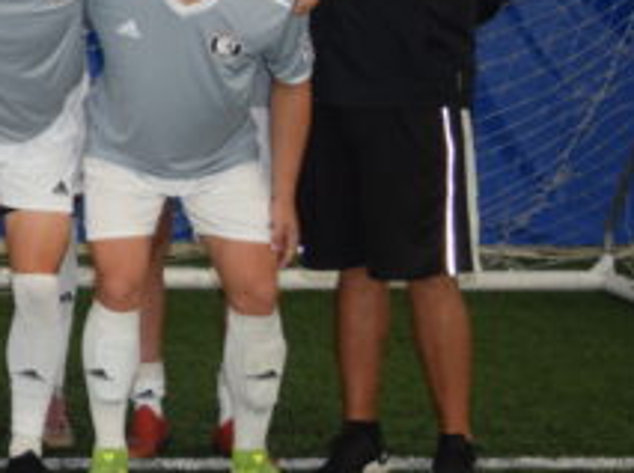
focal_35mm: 125
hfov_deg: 14.3
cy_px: 30
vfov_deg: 11.7
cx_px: -444
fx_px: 2286
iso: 800
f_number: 4
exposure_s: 1/60
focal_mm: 24
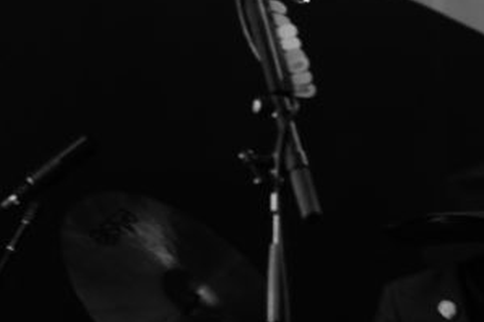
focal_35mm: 541
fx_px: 7262
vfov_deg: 2.5
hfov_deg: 3.8
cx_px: -261
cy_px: 177
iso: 400
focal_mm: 105
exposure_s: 1/100
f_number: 5.6
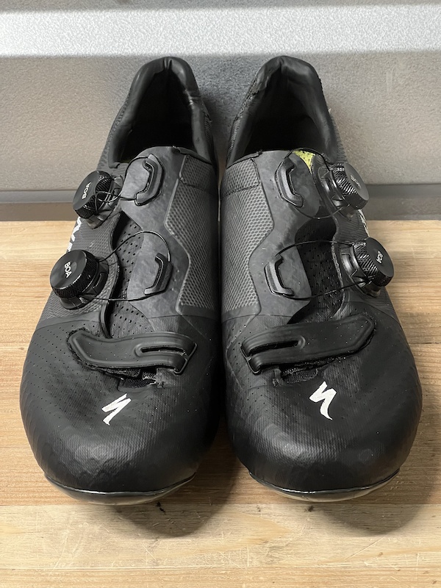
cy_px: 294
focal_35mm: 77
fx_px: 1308
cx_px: 220
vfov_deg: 25.3
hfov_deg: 19.1
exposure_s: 1/60
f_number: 2.8
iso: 400
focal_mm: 9
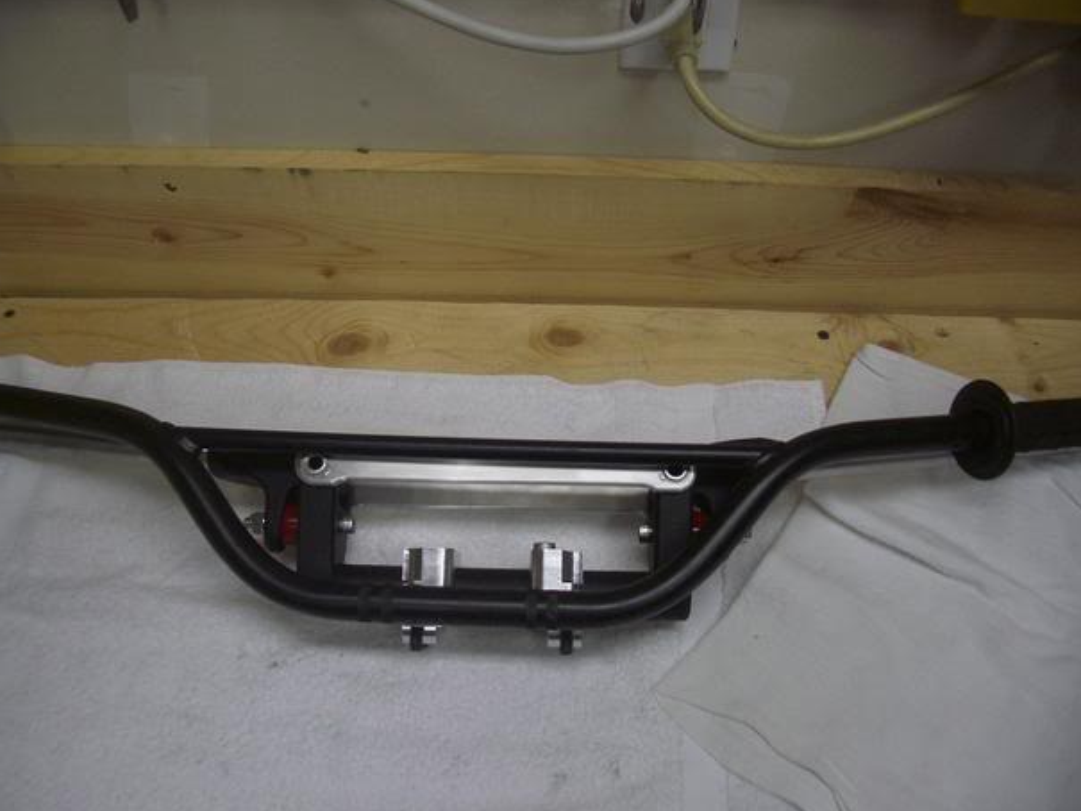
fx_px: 1156
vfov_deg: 38.7
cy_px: 418
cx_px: 515
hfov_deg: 50.1
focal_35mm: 37
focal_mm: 5.8
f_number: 2.6
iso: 100
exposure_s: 1/100
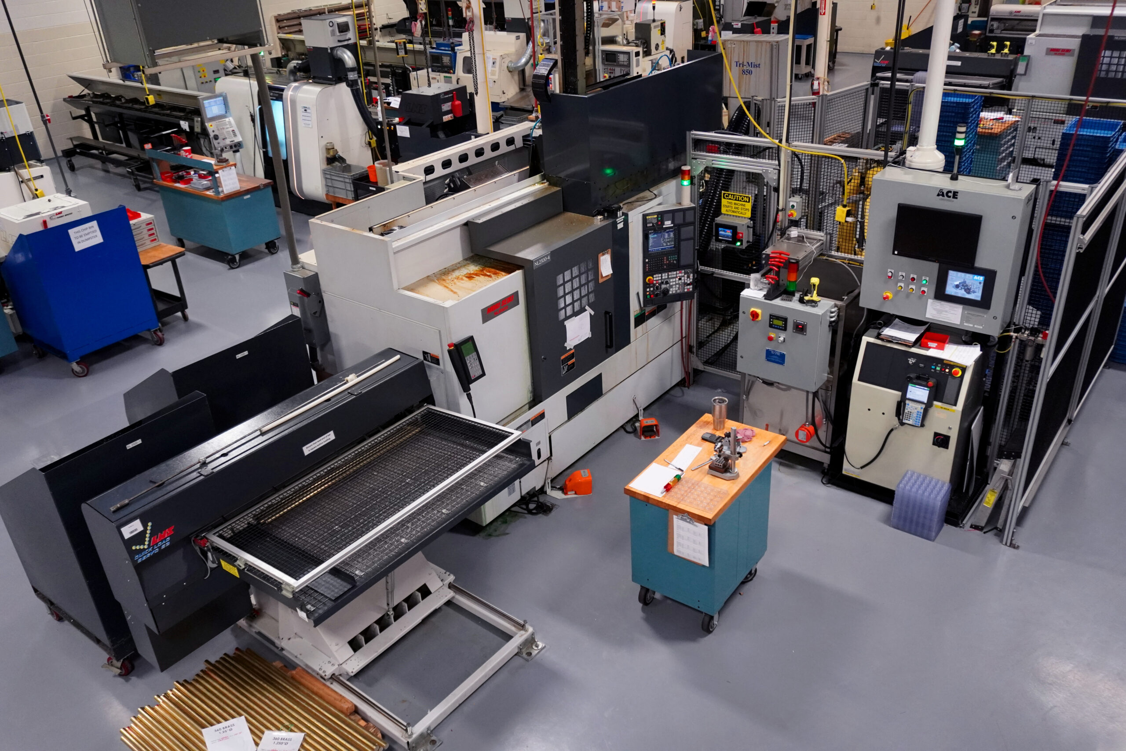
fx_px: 891
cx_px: 563
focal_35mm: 28
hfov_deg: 64.6
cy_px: 376
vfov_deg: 45.7
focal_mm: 19
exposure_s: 1/160
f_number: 4
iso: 2000
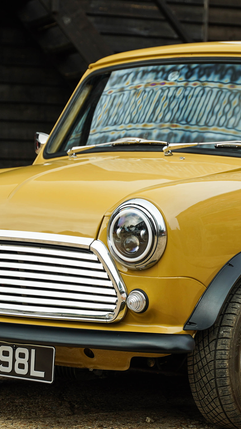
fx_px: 1279
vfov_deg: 19.0
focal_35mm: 113
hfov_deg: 10.7
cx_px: 225
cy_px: 166
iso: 125
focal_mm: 48.7
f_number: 3.2
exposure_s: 1/640
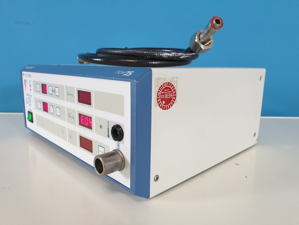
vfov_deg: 53.1
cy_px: 112
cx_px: 150
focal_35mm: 26
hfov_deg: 67.3
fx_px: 225
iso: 320
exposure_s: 1/50
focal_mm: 4.3
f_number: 2.4
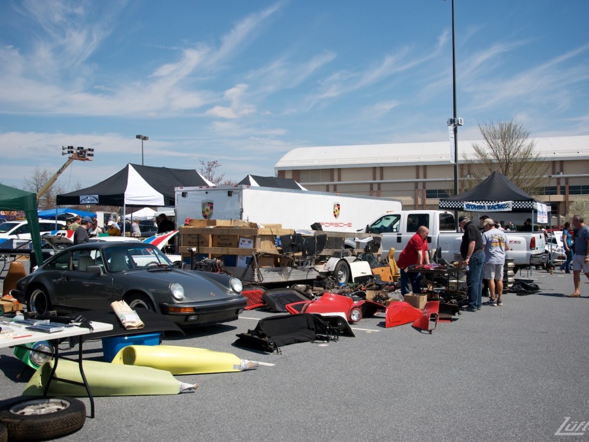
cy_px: 221
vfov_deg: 39.7
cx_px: 316
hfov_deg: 51.3
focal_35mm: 36
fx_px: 613
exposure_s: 1/2000
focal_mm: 22
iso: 200
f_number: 4.5
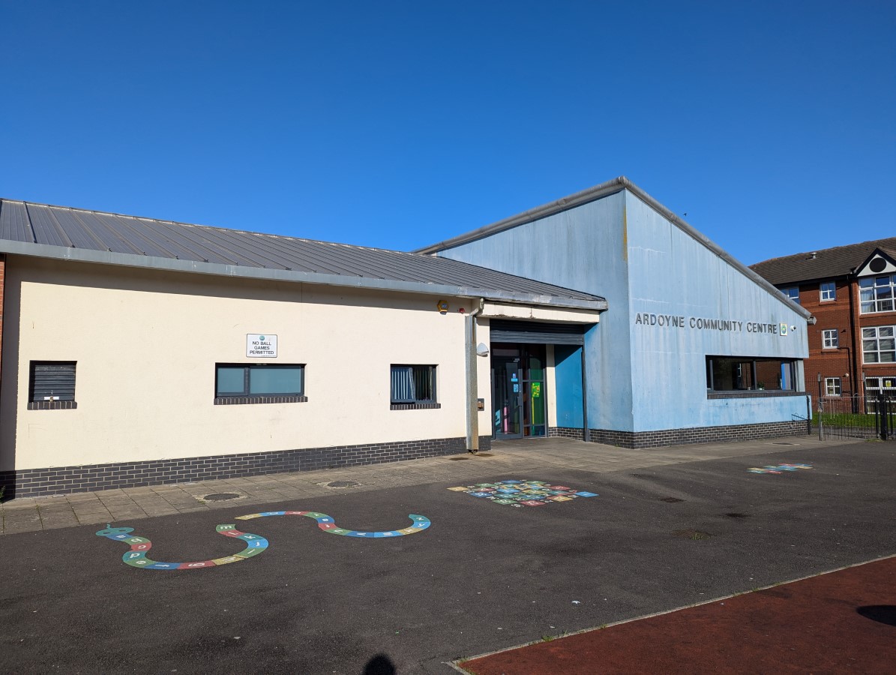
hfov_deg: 71.5
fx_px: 622
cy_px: 338
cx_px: 448
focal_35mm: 24
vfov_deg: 56.9
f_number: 1.85
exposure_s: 1/3333
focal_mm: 6.81
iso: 47
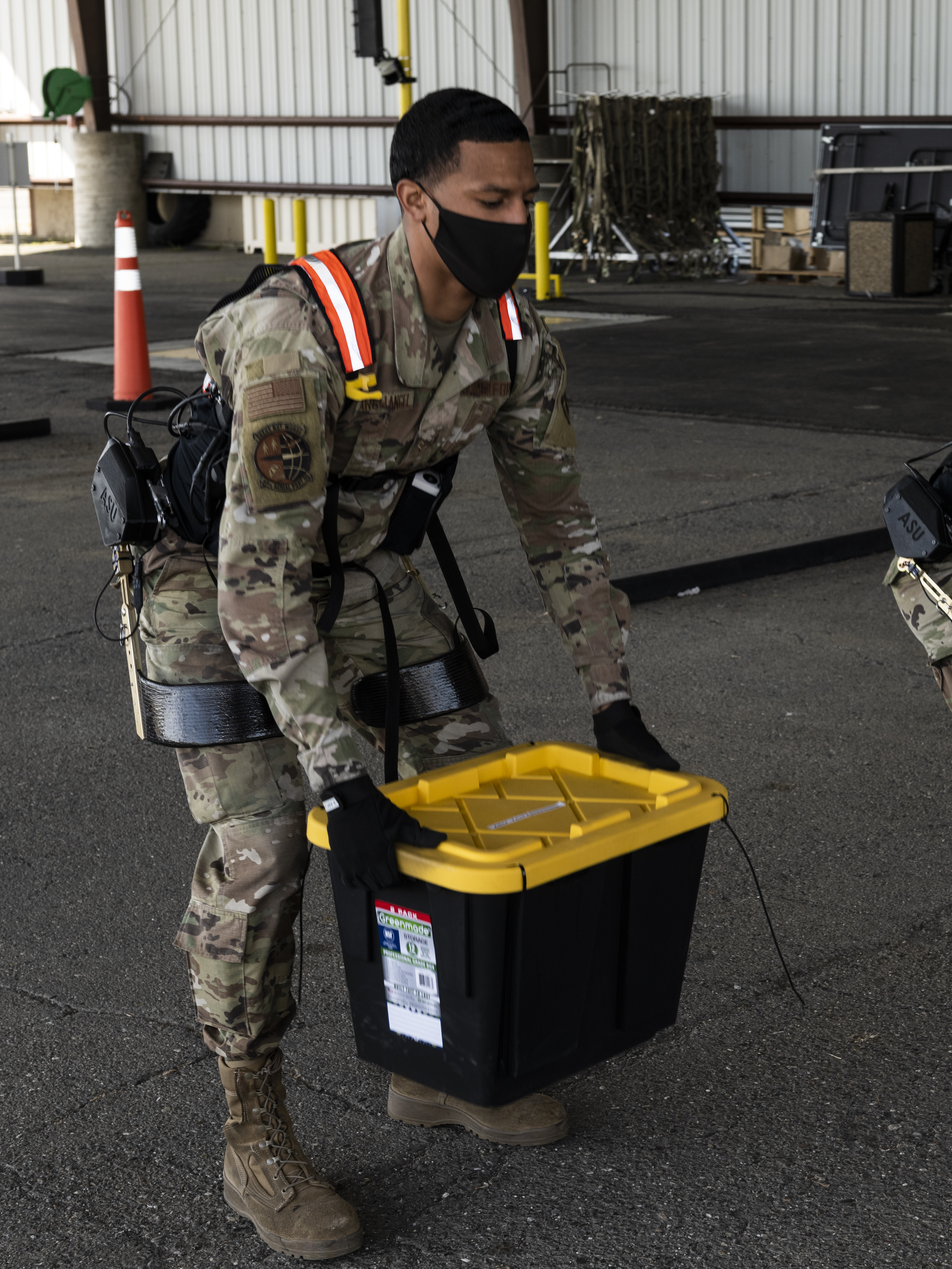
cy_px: 638
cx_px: 730
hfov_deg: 20.8
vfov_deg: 27.8
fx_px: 2567
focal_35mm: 70
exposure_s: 1/200
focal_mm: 48
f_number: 6.3
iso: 250
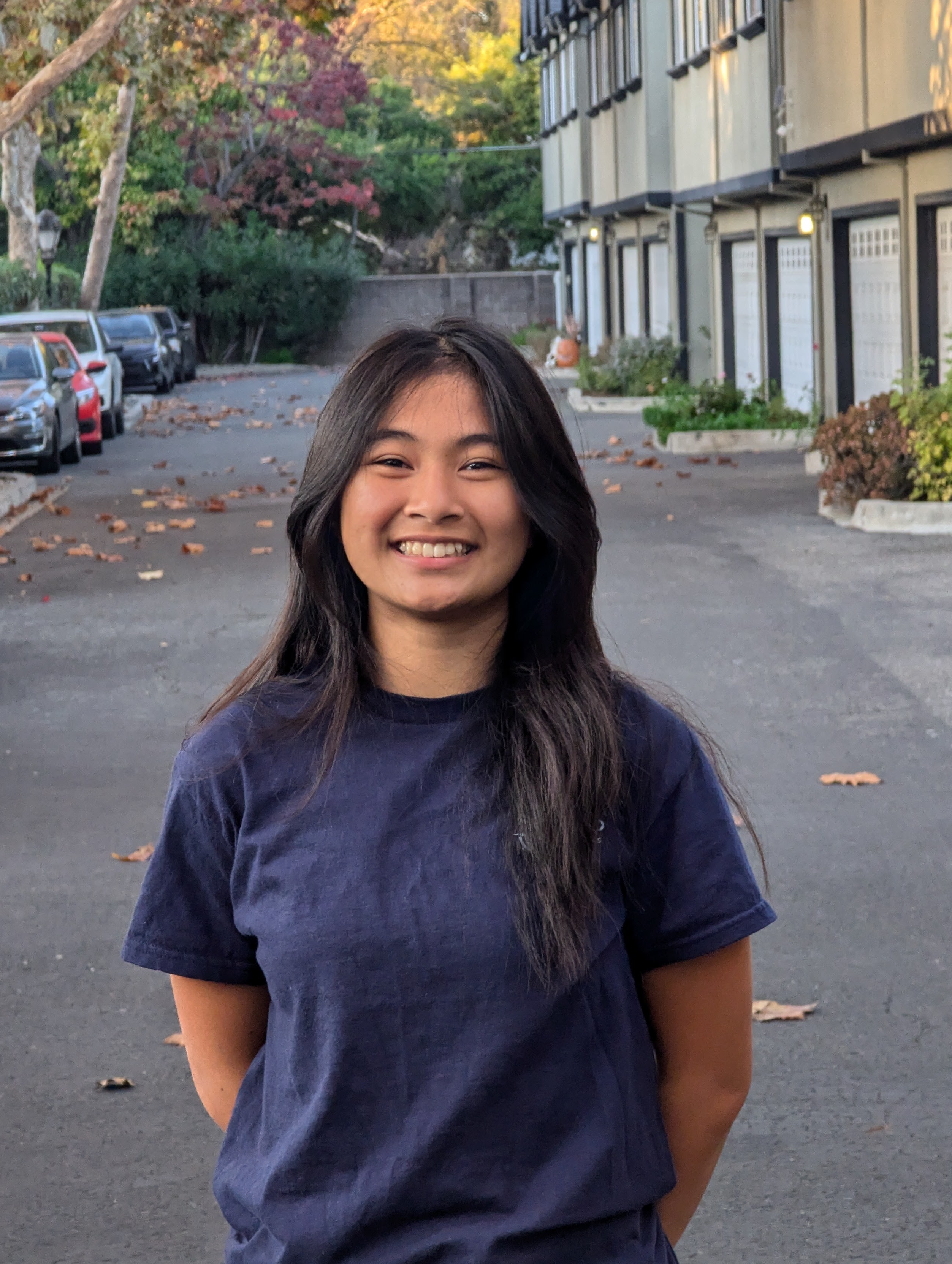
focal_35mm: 130
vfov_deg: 15.1
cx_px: 507
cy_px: 532
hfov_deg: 11.4
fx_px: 4755
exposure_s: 1/192
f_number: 3.5
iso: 454
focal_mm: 19
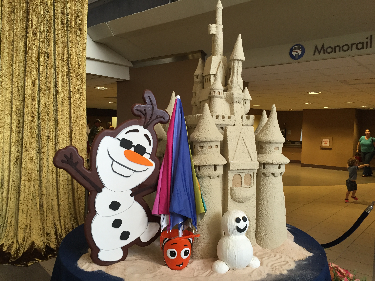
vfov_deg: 48.2
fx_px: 314
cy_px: 140
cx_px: 188
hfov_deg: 61.7
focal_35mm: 29
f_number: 2.2
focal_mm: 4.15
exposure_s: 1/30
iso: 100
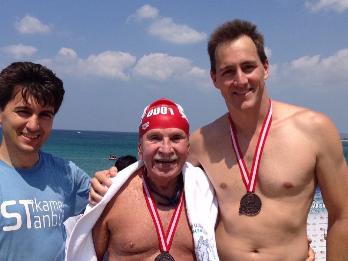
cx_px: 177
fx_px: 452
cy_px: 161
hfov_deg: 42.1
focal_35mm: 45
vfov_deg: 32.1
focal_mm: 4.12
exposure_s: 1/2463
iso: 50
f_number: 2.4
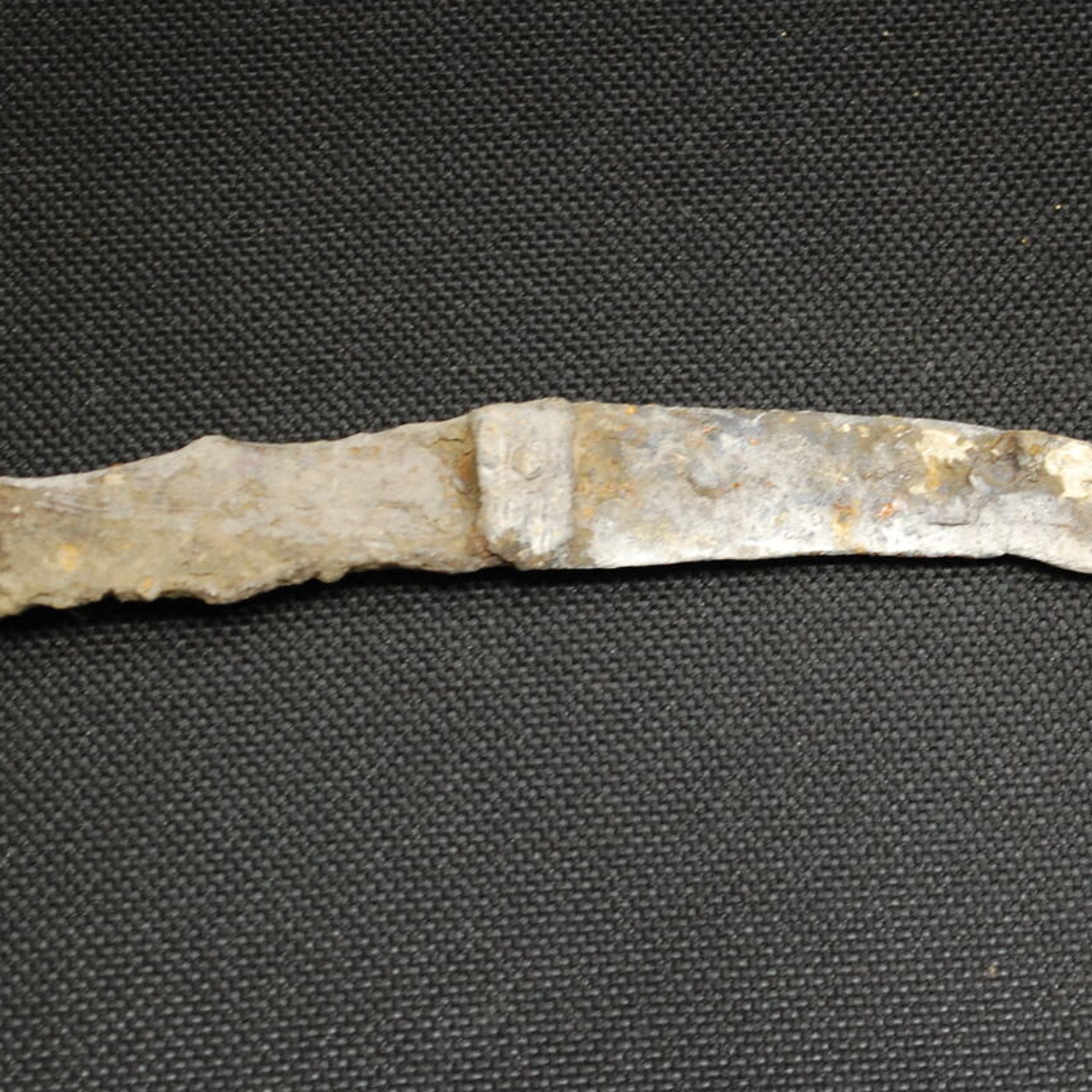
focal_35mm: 117
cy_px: 495
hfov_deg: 14.9
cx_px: 746
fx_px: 4176
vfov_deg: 14.9
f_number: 5.6
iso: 800
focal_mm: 48
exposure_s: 1/10
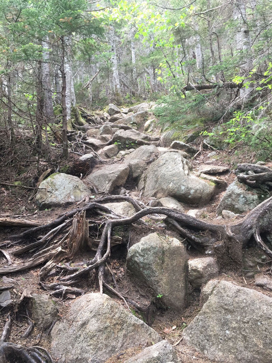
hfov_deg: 48.2
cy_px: 182
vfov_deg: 61.7
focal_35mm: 29
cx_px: 136
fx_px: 304
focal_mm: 4.15
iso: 25
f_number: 2.2
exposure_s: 1/30
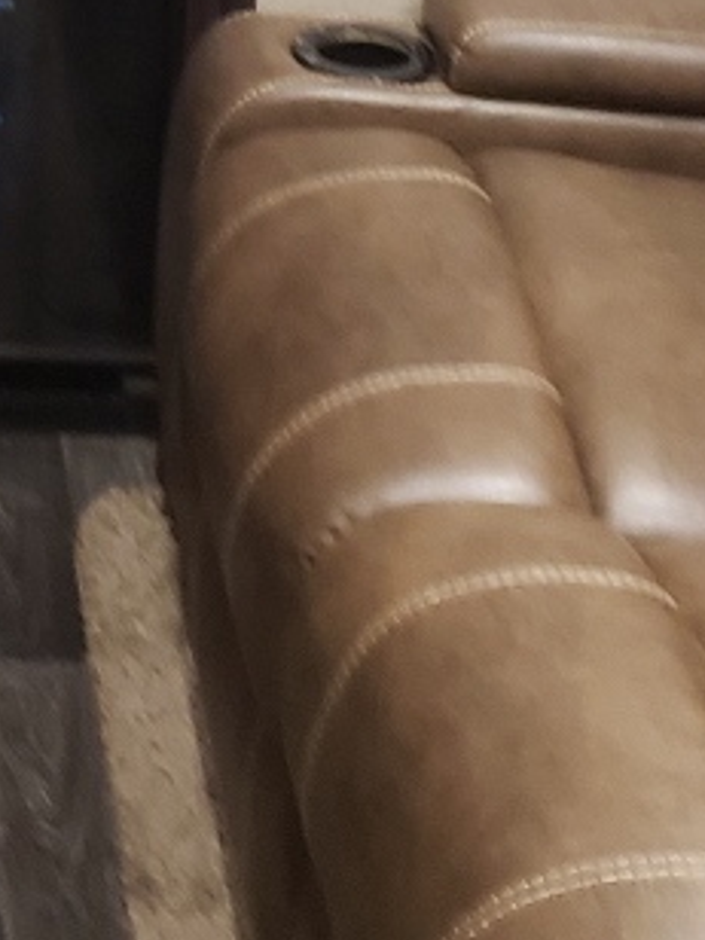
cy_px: -623
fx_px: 3666
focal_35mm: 135
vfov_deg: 13.4
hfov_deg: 10.5
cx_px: -449
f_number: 1.5
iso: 250
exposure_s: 1/12
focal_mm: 4.3
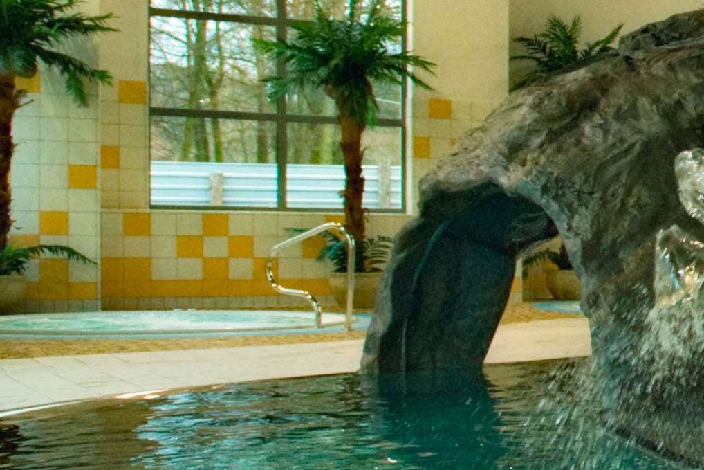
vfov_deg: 18.1
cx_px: 1161
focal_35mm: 71
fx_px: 1389
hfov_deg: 21.7
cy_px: -115
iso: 2000
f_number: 5.6
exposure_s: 1/250
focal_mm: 17
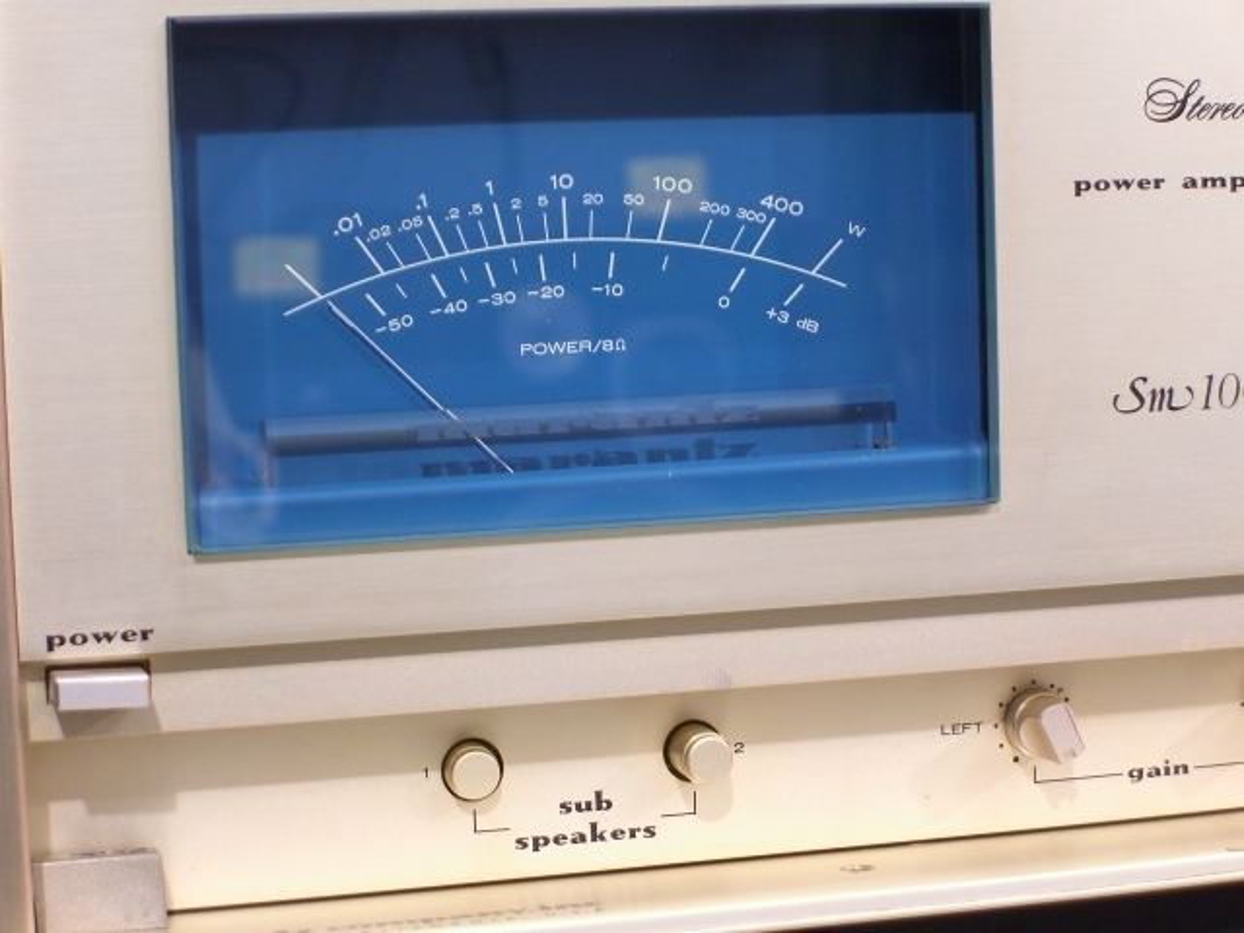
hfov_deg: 20.7
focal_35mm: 95
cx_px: 622
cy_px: 466
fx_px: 3414
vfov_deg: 15.6
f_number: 4.8
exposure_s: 1/10
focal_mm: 19.7
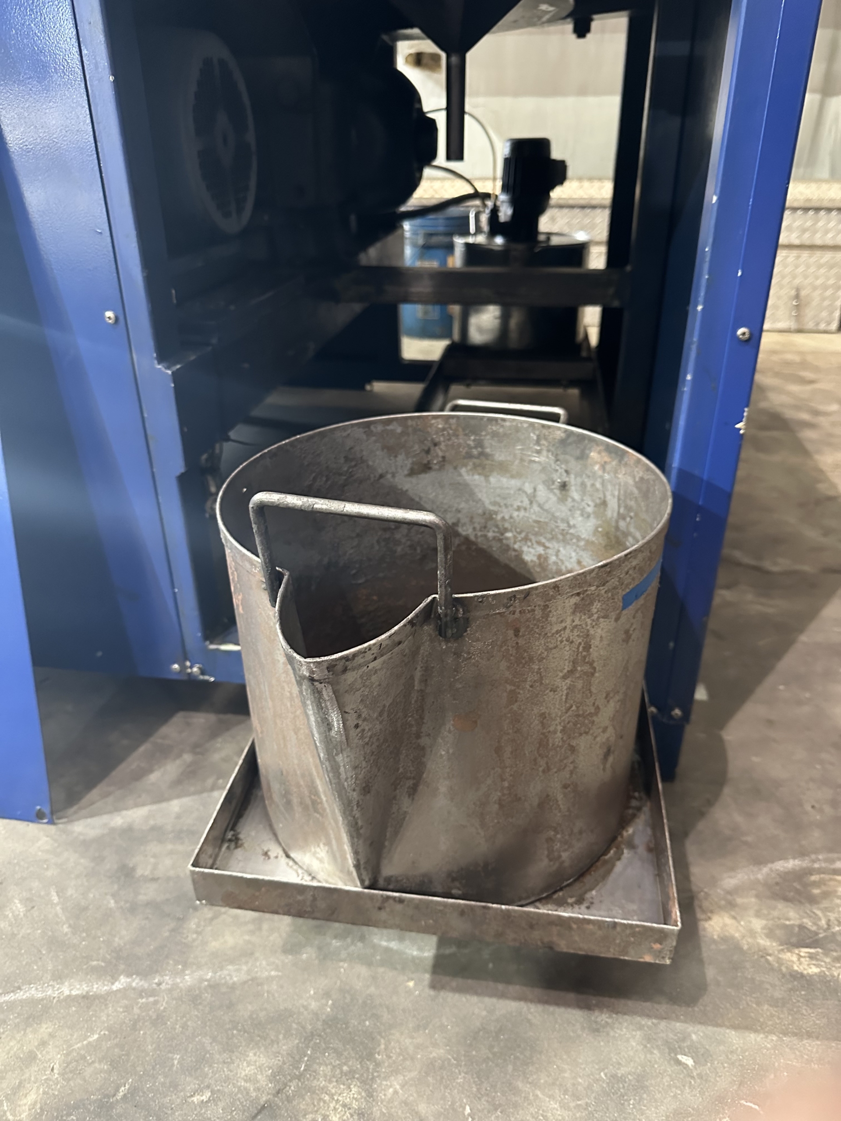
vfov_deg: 71.6
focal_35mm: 24
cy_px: 560
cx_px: 420
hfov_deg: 56.8
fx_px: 777
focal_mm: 6.86
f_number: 1.78
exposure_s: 1/40
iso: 800
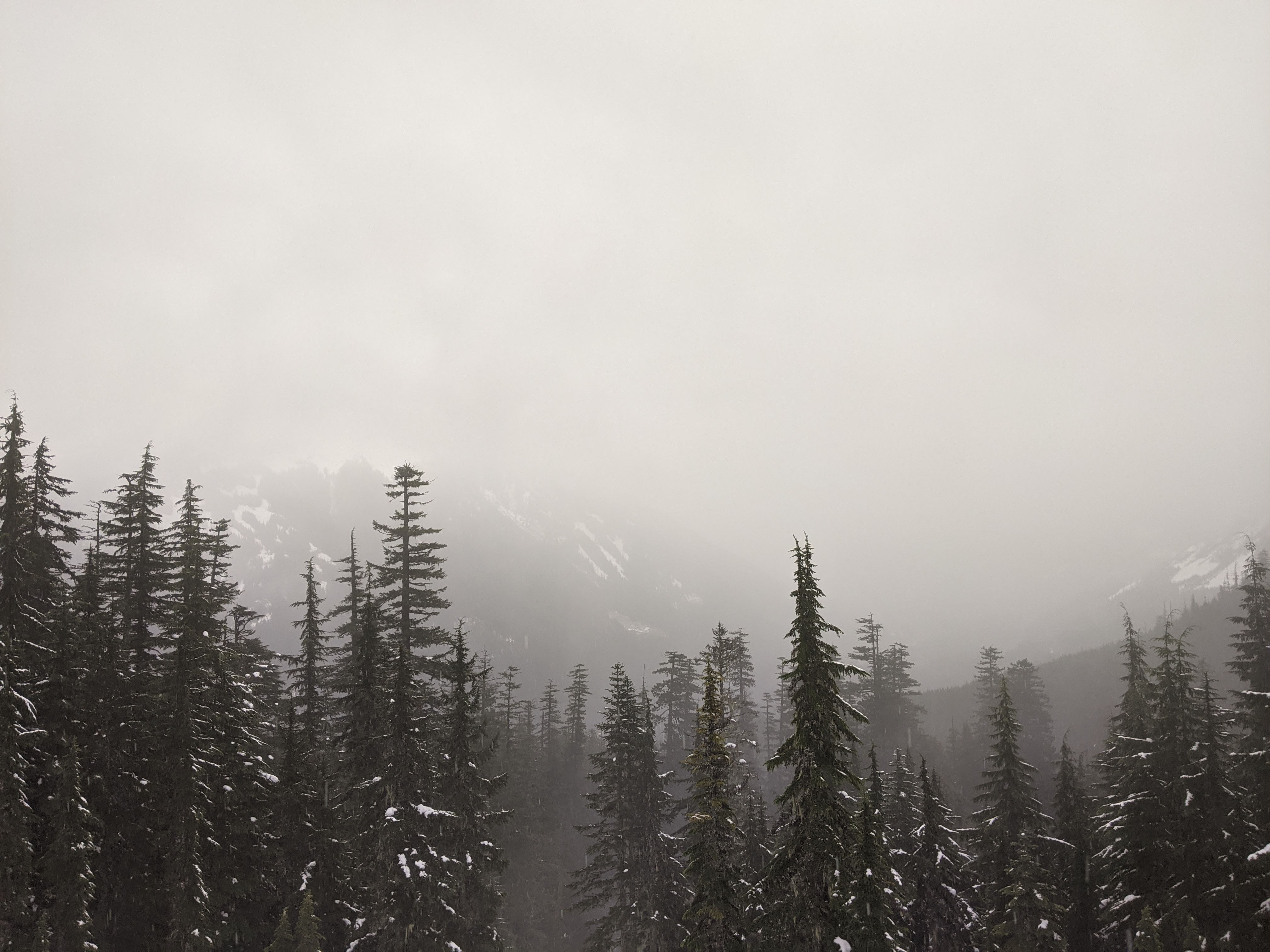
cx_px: 635
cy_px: 476
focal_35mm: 27
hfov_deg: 65.3
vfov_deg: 51.4
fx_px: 991
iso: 94
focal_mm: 4.44
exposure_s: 1/213
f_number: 1.8
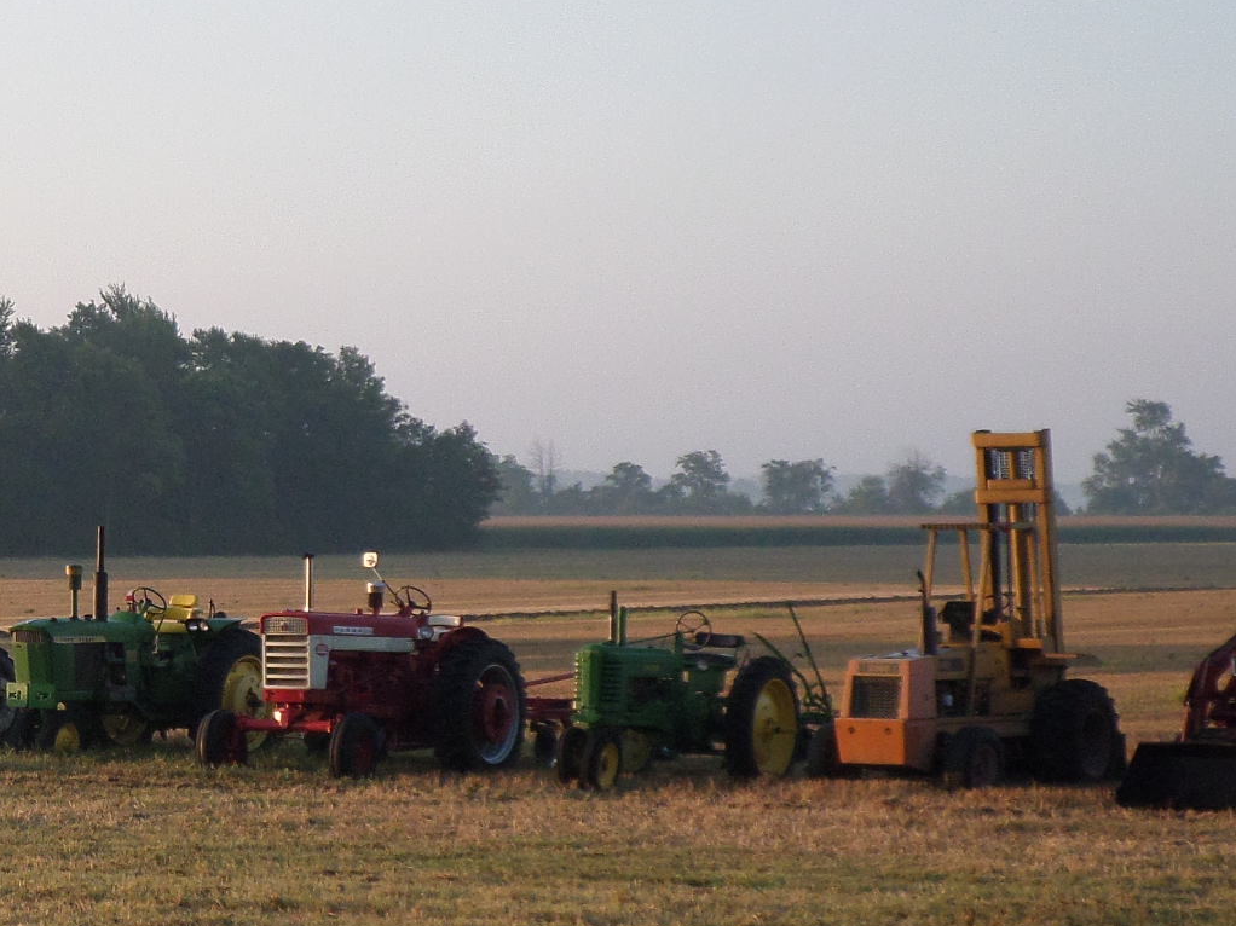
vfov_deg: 10.8
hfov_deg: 14.2
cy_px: 656
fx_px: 4891
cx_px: 18
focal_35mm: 137
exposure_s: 1/350
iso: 120
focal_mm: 9.7
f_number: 3.6
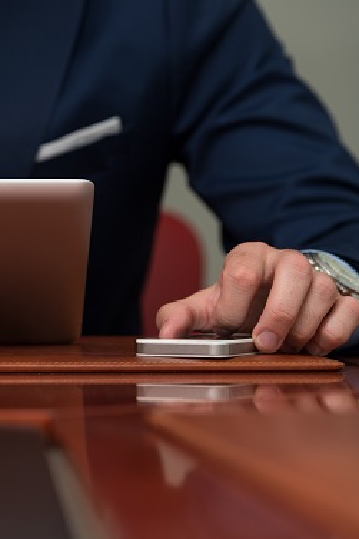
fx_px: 3099
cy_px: 269
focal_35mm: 207
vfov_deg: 9.9
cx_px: -26
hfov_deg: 6.6
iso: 100
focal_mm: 130
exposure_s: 1/200
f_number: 5
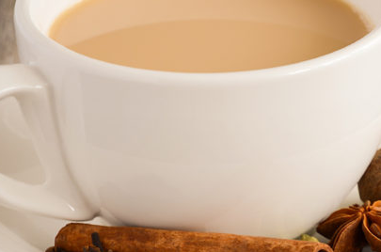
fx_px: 3403
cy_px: 146
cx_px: 386
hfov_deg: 6.4
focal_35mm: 322
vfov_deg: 4.2
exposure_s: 1/5
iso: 100
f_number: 5.6
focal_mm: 85
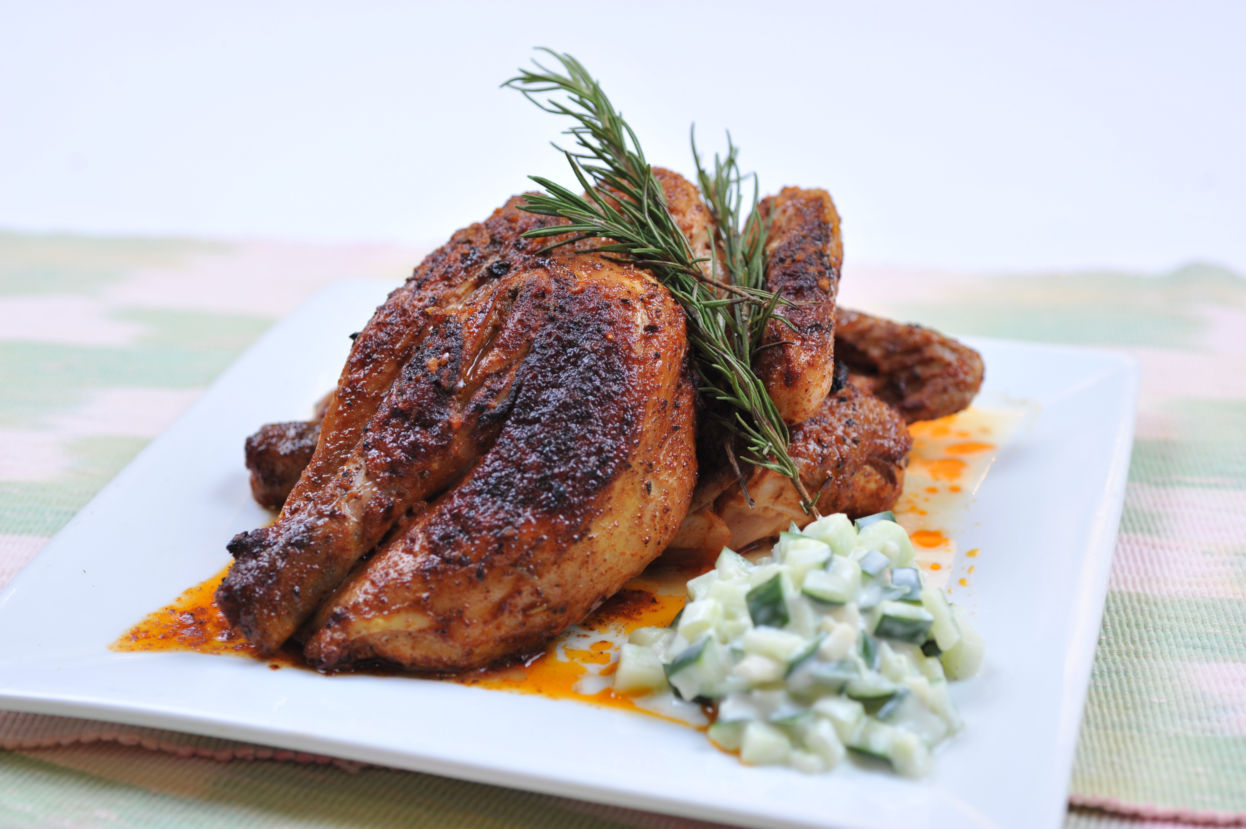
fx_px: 2075
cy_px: 414
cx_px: 623
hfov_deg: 33.4
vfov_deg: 22.6
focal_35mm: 60
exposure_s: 1/100
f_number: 5.6
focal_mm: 60
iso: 800
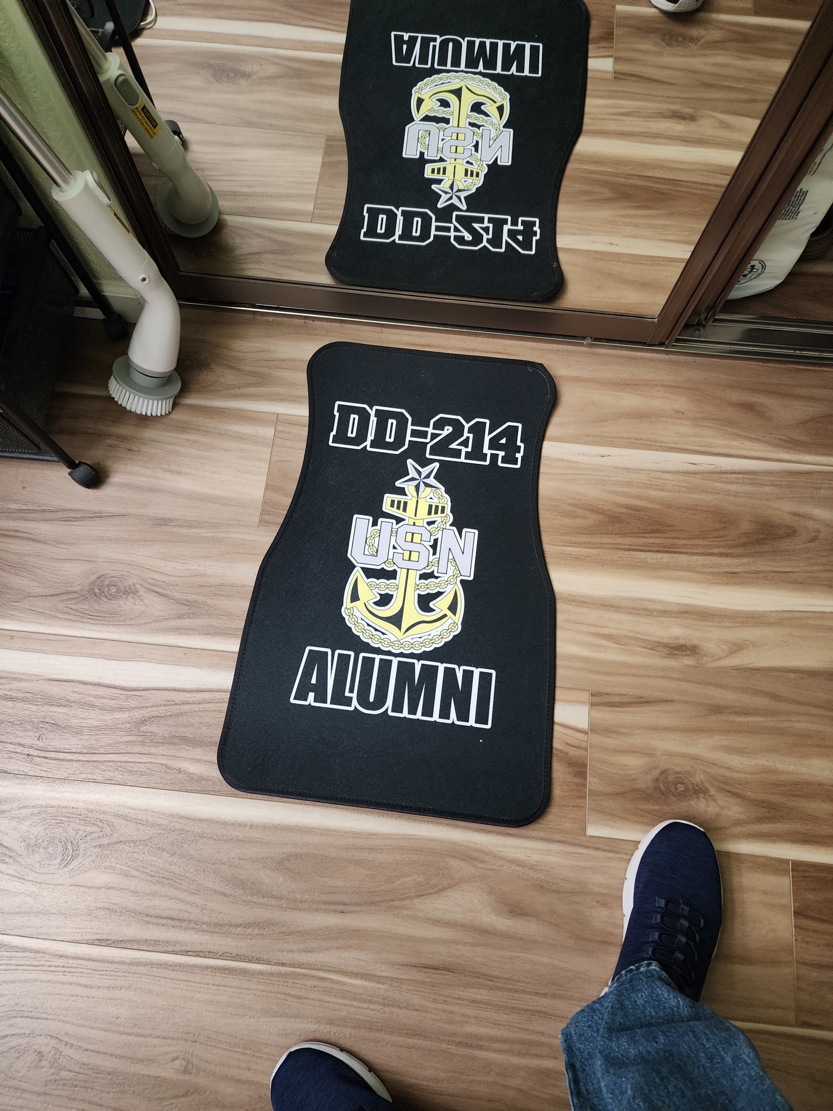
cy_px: 556
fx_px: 738
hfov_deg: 58.9
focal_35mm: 23
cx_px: 416
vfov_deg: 73.9
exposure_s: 1/40
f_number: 1.8
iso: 640
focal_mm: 6.4
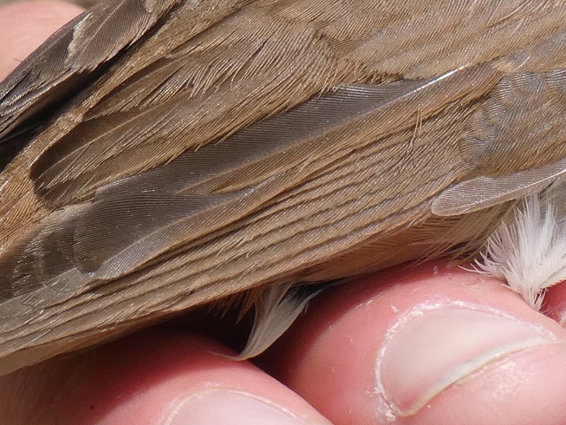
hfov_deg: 2.6
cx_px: 302
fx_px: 12265
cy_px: 136
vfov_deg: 2.0
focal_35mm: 750
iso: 80
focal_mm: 35.8
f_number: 5.5
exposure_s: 1/400
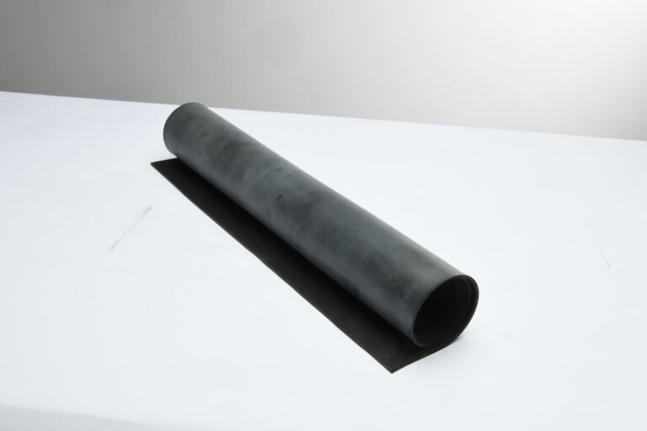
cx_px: 324
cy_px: 216
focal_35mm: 36
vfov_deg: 36.9
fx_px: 647
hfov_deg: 53.1
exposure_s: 1/200
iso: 640
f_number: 22
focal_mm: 36
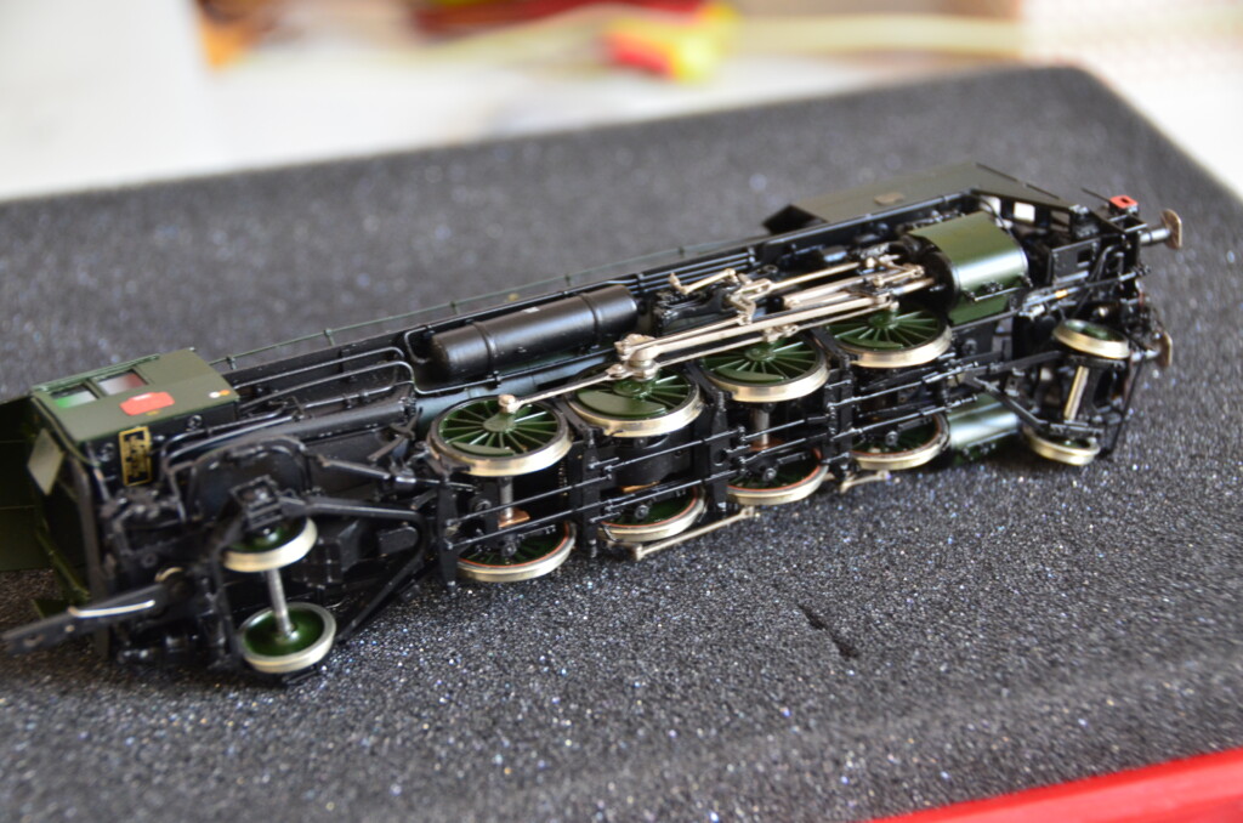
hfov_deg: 22.7
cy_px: 412
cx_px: 622
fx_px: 3101
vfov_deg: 15.1
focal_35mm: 90
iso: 800
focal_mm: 60
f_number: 5.6
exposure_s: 1/8
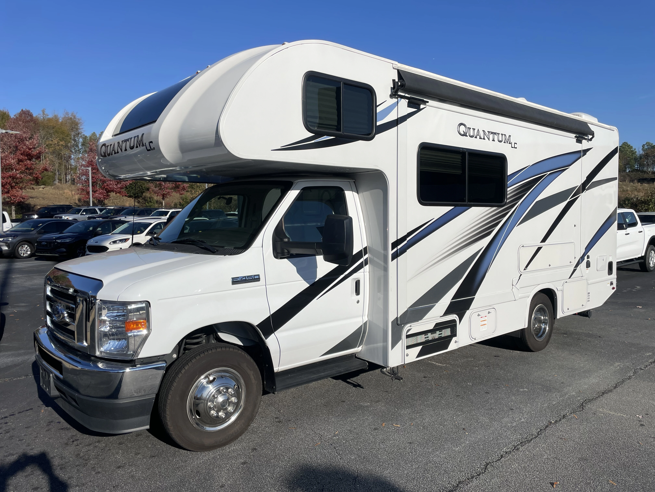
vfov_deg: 53.1
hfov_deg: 67.3
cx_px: 328
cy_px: 246
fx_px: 492
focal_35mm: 26
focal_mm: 4.2
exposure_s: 1/7299
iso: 32
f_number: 1.6
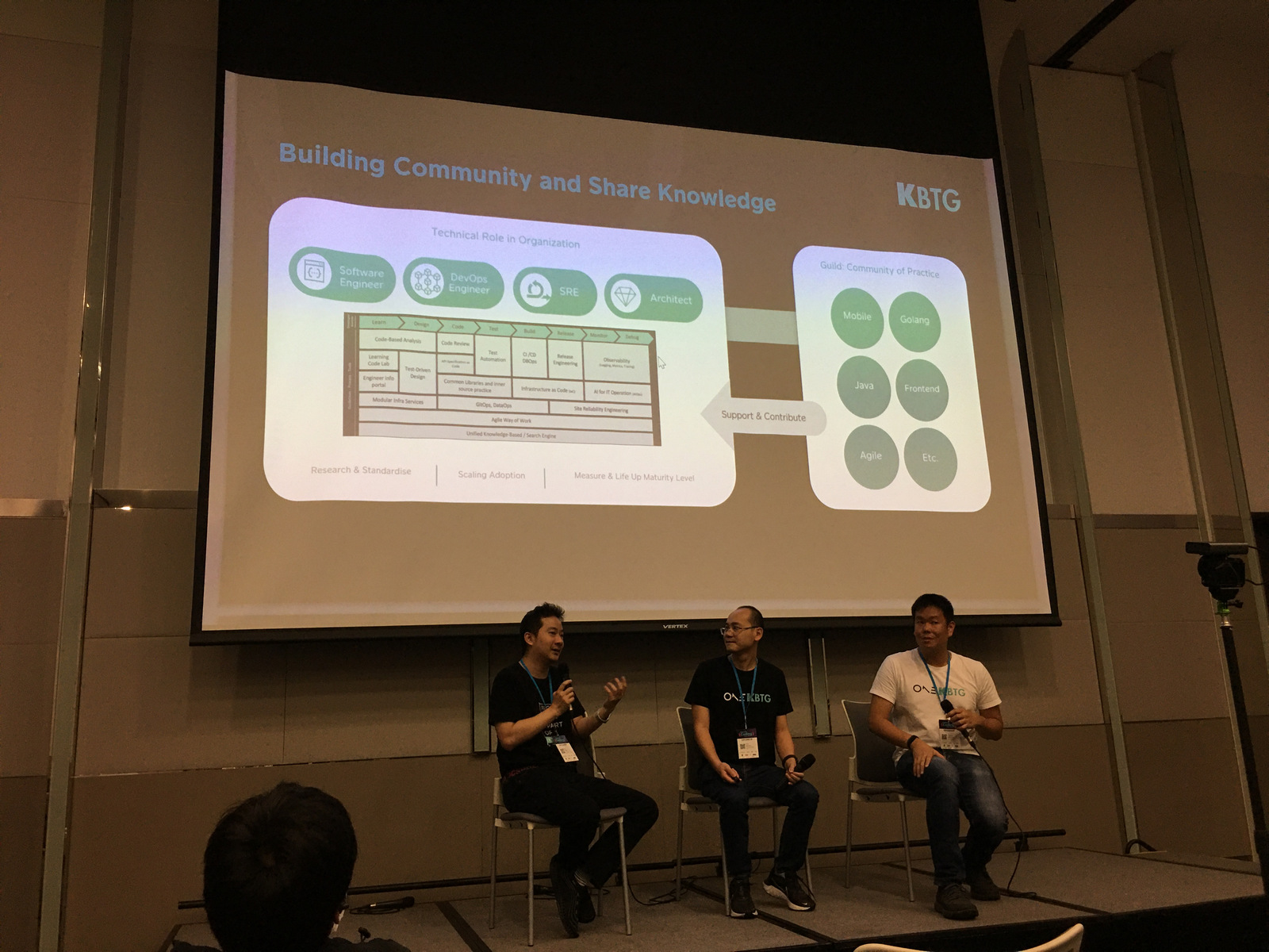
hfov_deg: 61.7
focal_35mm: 29
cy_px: 476
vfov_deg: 48.2
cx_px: 634
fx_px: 1063
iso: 64
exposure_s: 1/17
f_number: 2.2
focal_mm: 4.15
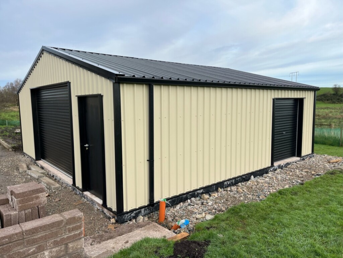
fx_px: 258
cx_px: 172
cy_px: 129
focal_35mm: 26
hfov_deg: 67.3
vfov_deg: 53.1
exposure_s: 1/852
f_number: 1.6
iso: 50
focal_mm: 5.1
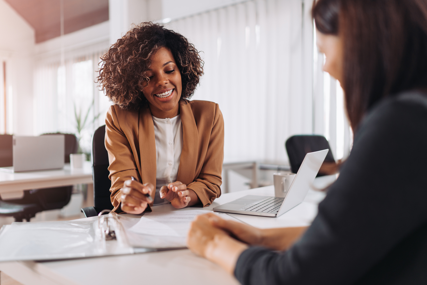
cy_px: 142
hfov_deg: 54.4
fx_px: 415
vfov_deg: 37.9
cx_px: 214
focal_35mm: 35
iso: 100
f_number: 1.4
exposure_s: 1/500
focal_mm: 35
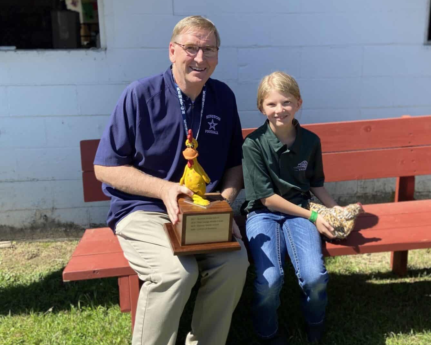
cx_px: 248
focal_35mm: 39
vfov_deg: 38.1
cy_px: 140
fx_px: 497
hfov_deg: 46.7
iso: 32
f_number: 1.8
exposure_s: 1/1504
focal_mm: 4.25
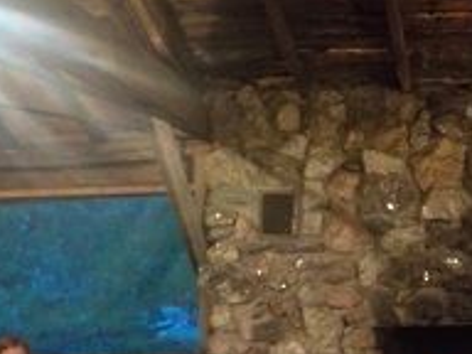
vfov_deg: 21.6
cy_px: 376
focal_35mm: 65
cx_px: 502
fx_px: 886
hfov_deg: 27.6
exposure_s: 1/8
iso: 800
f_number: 3.3
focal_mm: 4.1
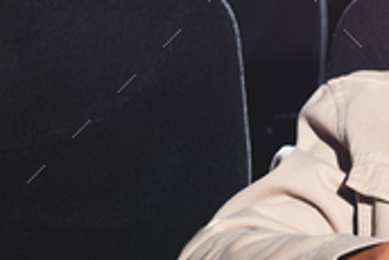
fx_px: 4153
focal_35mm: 384
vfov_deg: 3.6
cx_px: 590
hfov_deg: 5.3
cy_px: 54
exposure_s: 1/160
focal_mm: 112
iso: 100
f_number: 5.6
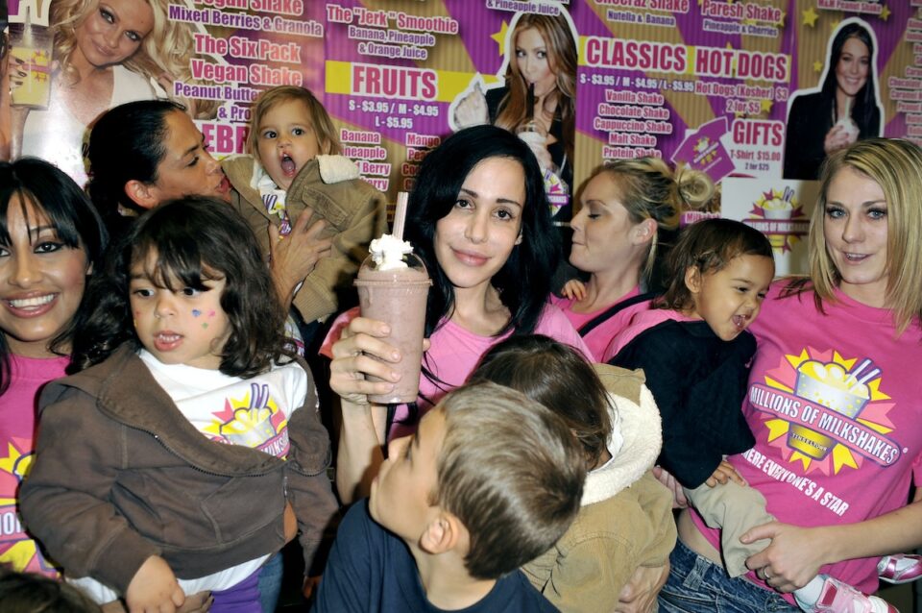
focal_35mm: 42
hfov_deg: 46.4
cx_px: 461
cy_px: 306
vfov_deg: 31.8
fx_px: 1075
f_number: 5.6
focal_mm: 42
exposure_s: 1/200
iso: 400
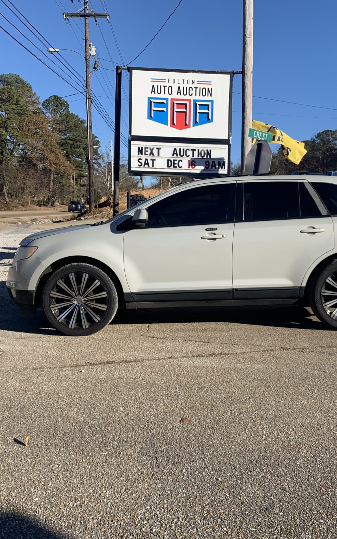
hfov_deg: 34.3
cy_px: 270
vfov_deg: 52.7
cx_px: 203
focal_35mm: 37
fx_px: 544
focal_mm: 4.25
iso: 25
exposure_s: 1/2075
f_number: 1.8
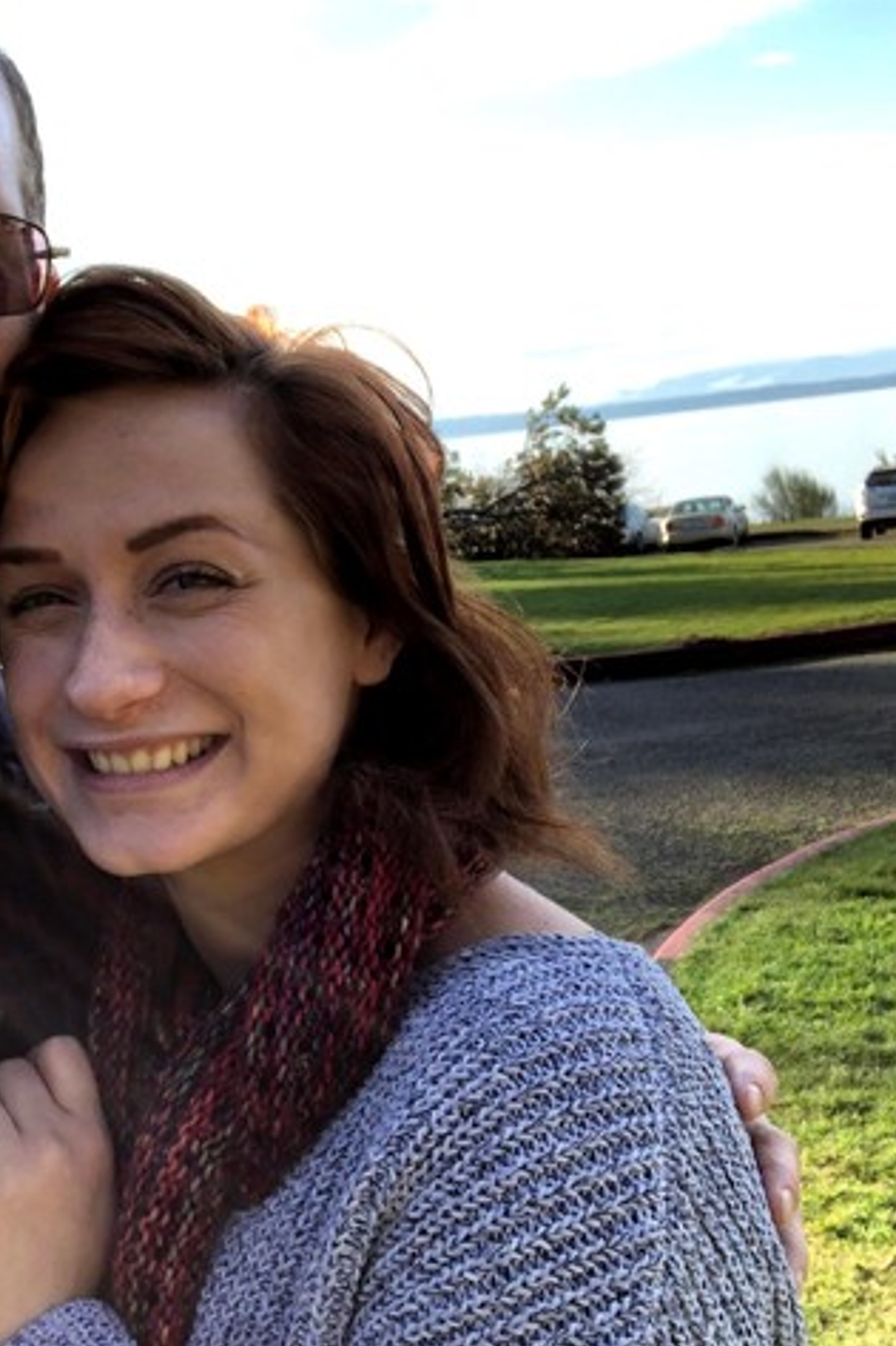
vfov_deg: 43.6
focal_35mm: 45
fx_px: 1681
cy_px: 669
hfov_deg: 29.3
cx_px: 203
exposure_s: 1/120
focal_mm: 2.87
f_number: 2.2
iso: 20
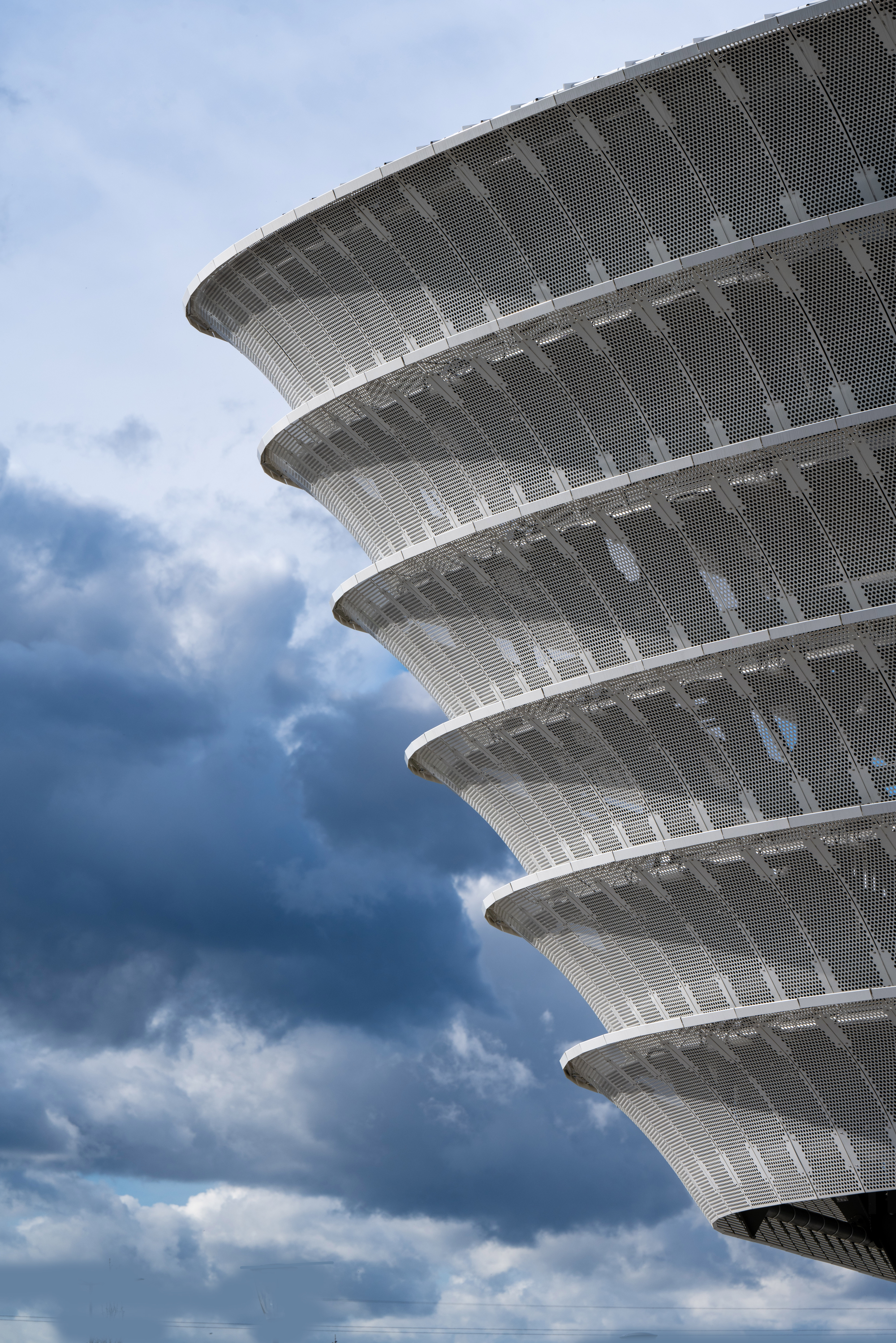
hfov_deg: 9.5
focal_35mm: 145
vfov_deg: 14.2
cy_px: 672
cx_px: 448
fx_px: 5413
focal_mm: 145
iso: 100
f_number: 10
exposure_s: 1/500
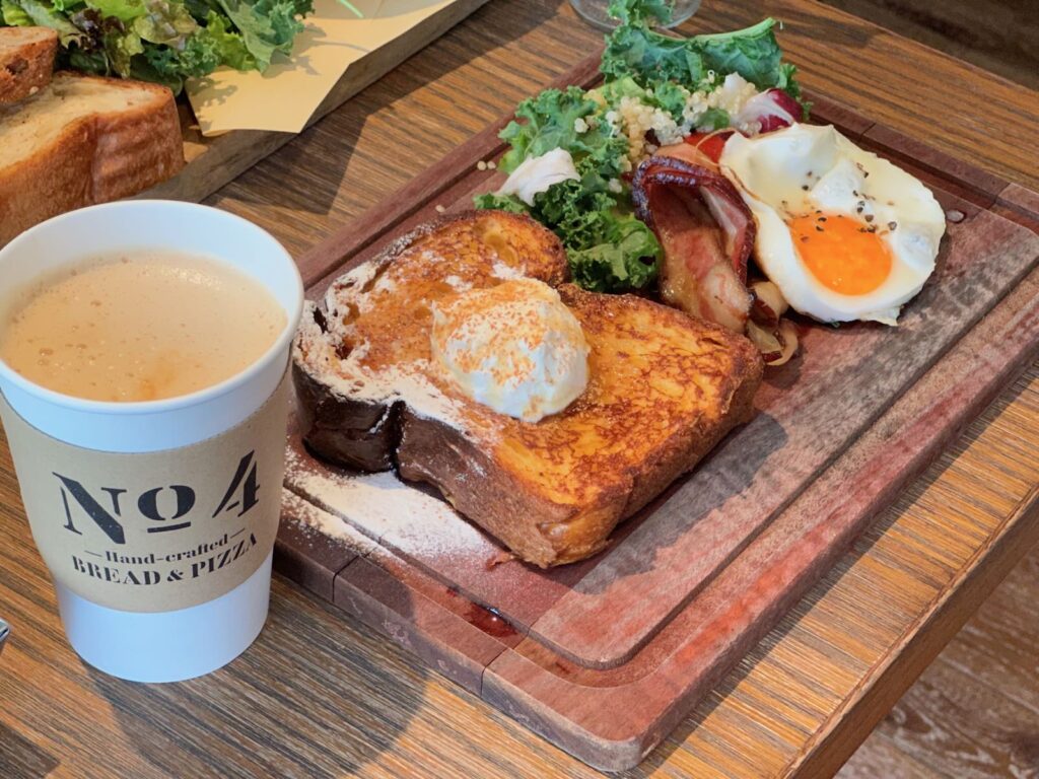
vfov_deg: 19.1
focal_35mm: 77
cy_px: 390
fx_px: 2311
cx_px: 520
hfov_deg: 25.3
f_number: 2.8
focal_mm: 9
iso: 200
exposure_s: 1/50
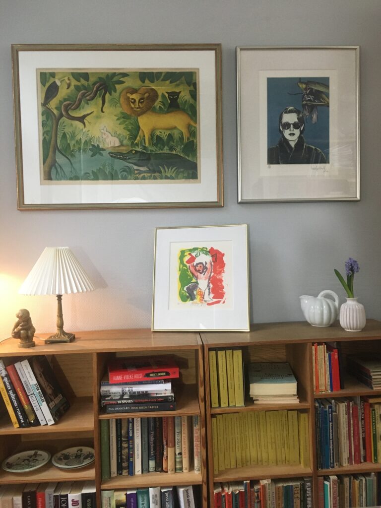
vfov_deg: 61.7
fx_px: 426
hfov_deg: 48.2
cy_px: 254
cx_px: 190
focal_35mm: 29
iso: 200
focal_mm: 4.15
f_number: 2.2
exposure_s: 1/33
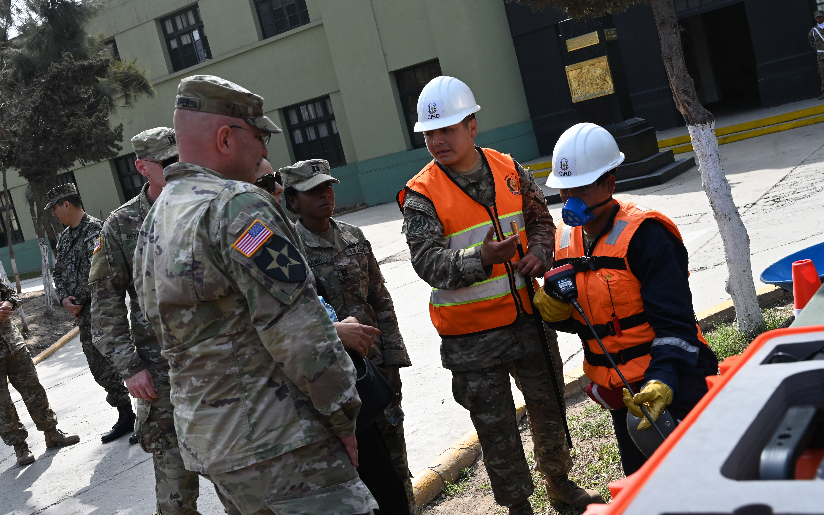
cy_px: 257
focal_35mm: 41
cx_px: 412
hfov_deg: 48.2
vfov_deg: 31.2
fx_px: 921
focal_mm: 40
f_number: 9
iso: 400
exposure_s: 1/320
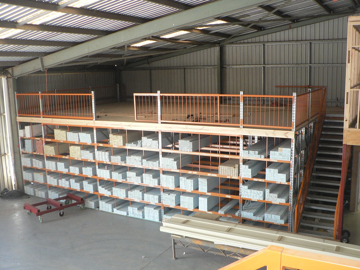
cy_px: 135
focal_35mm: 36
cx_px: 180
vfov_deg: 39.7
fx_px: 374
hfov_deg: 51.4
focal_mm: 6
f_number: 2.8
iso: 300
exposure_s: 1/60
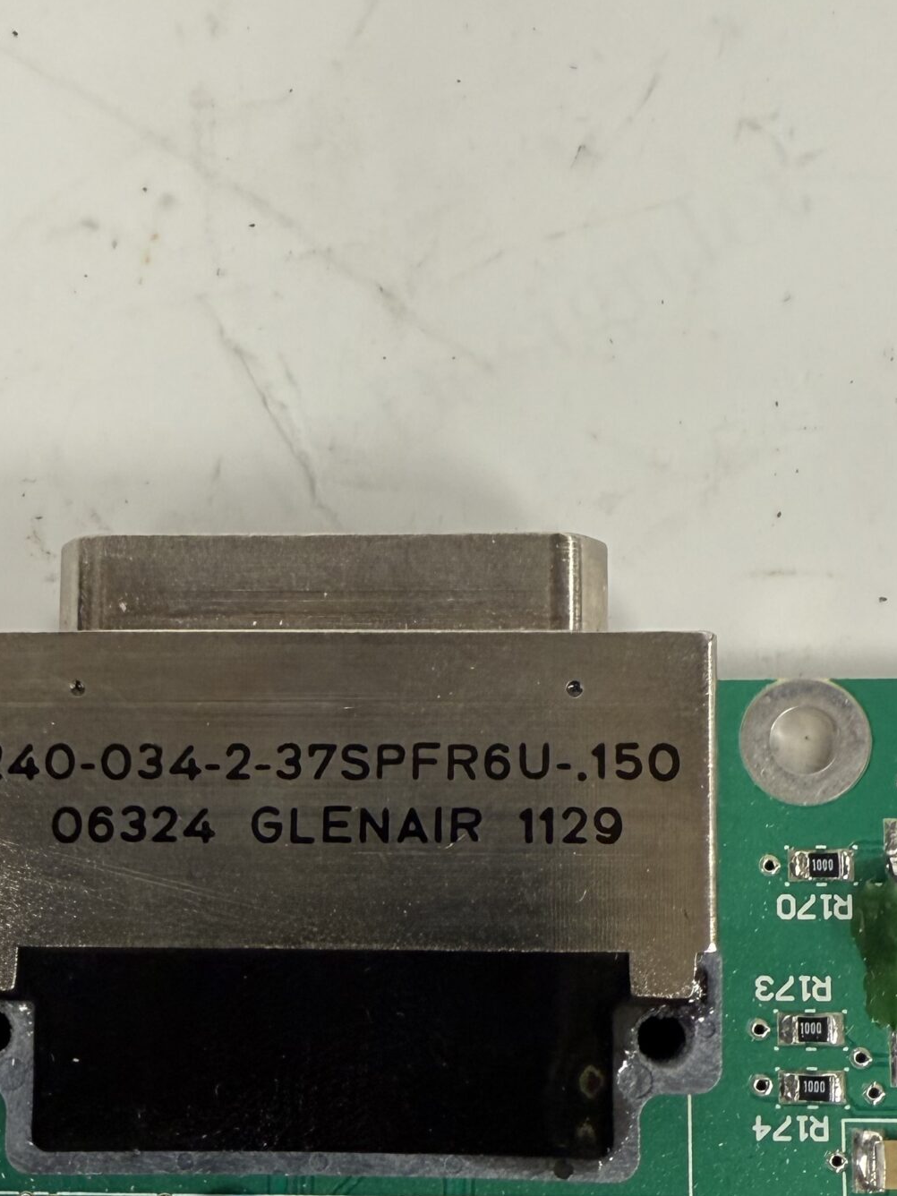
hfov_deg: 31.4
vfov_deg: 39.8
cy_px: 935
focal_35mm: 46
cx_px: 369
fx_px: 1589
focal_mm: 2.22
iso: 200
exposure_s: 1/60
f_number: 2.2
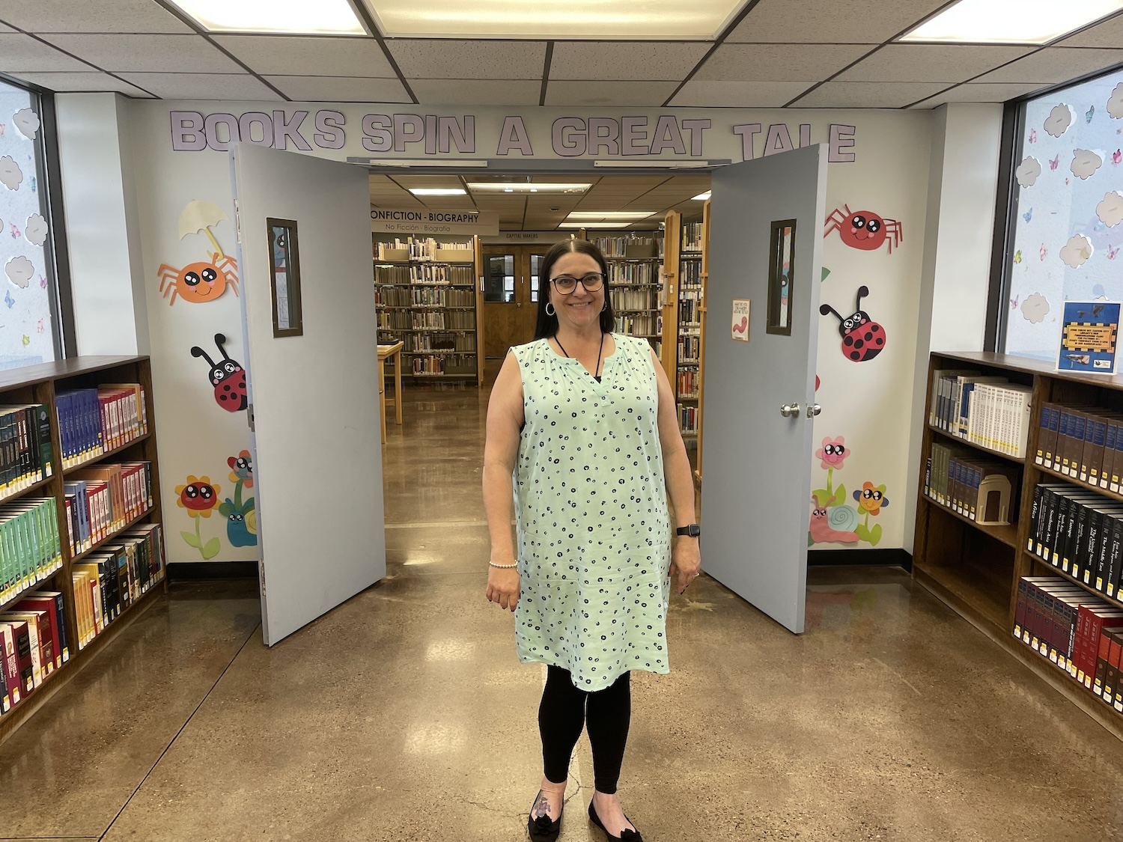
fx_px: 843
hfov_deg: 67.3
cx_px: 562
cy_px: 421
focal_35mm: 26
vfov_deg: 53.1
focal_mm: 4.2
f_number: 1.6
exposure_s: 1/120
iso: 125
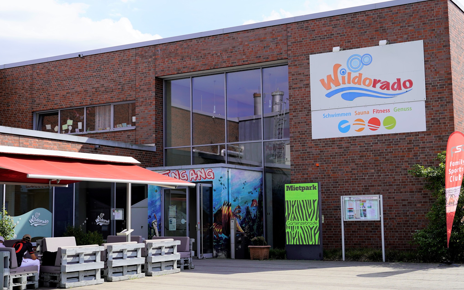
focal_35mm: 58
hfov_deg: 35.1
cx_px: 215
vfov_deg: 22.4
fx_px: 733
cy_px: 129
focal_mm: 40
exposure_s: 1/500
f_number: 5
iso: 100
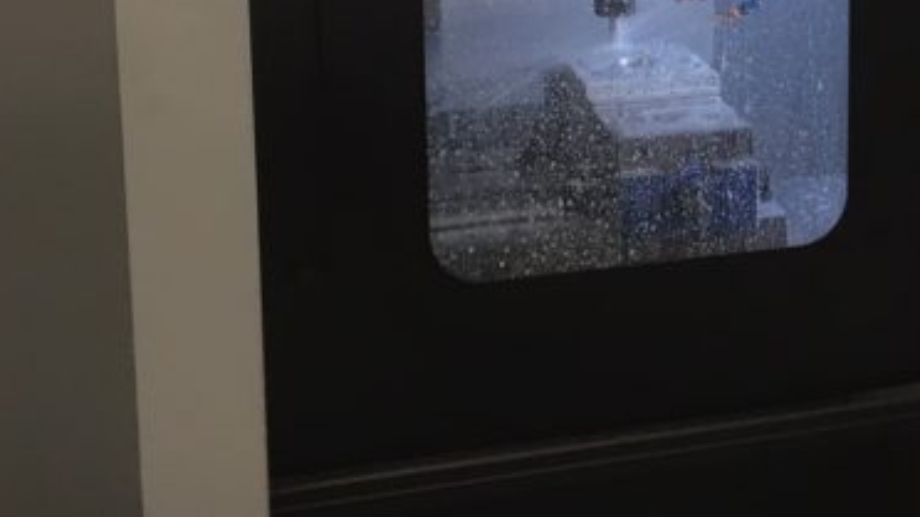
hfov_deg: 23.7
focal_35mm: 87
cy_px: -25
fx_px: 2122
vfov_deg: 13.7
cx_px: 848
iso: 100
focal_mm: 4.15
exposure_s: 1/33
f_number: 2.2
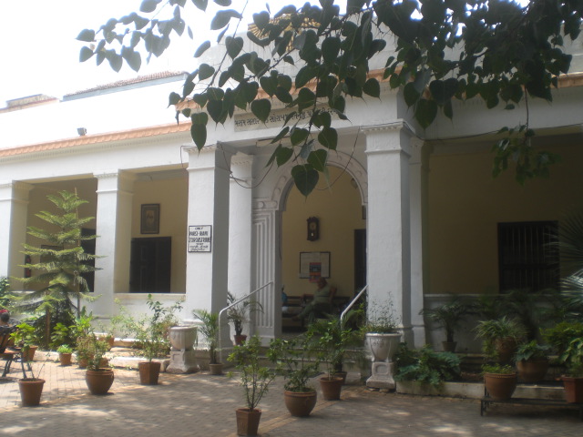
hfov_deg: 49.0
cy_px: 218
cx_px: 292
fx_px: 640
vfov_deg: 37.7
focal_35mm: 38
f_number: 3.1
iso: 50
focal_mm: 6.3
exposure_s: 1/250
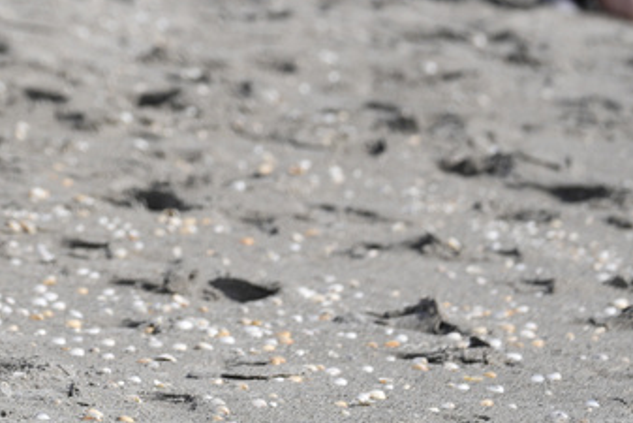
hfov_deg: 4.7
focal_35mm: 434
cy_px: -63
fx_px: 7634
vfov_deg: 3.2
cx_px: -107
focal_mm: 143
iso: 320
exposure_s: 1/5000
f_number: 4
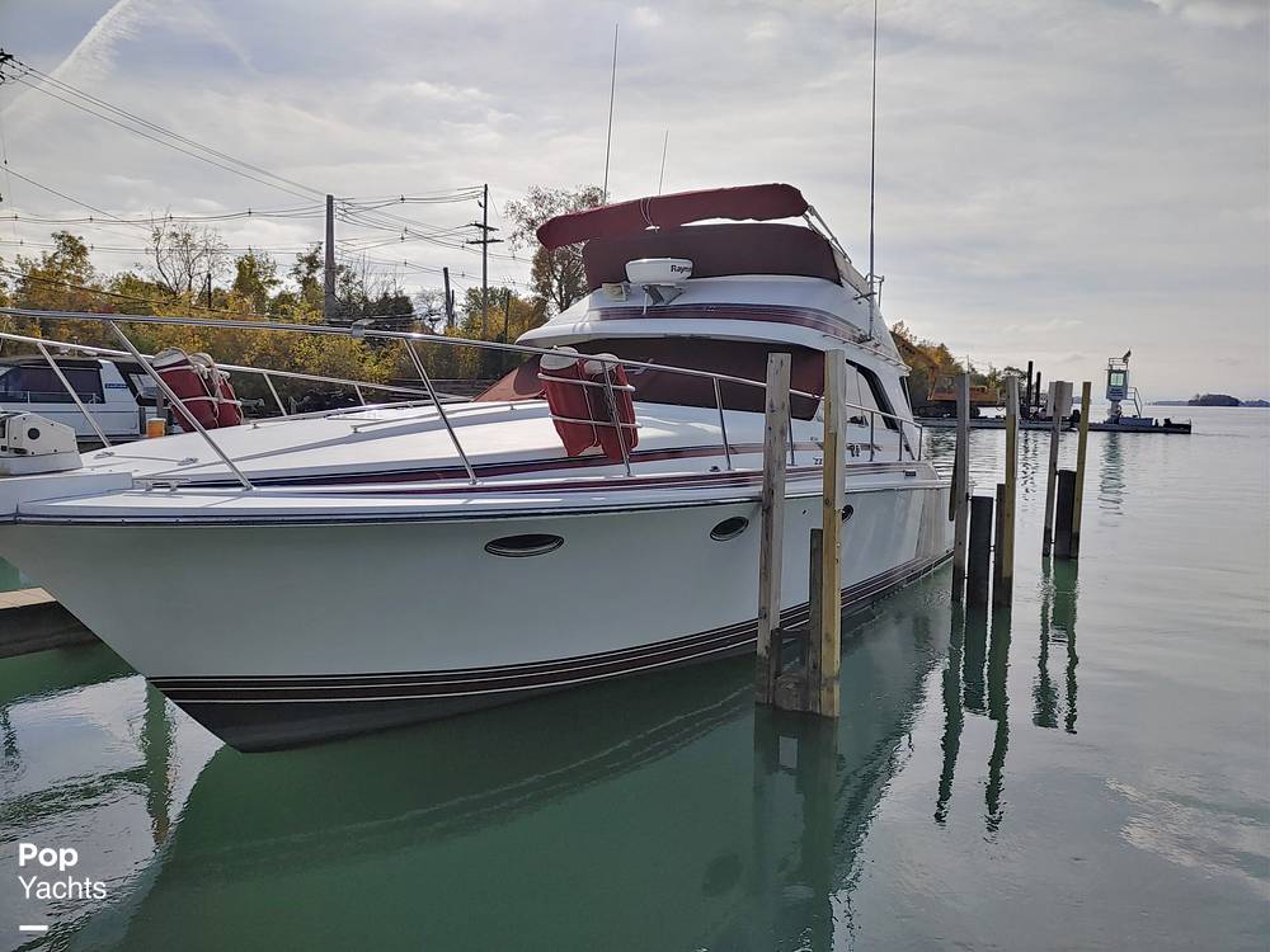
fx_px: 954
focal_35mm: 26
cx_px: 635
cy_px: 476
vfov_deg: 53.1
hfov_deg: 67.3
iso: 50
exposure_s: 1/7143
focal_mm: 4.36
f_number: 1.8
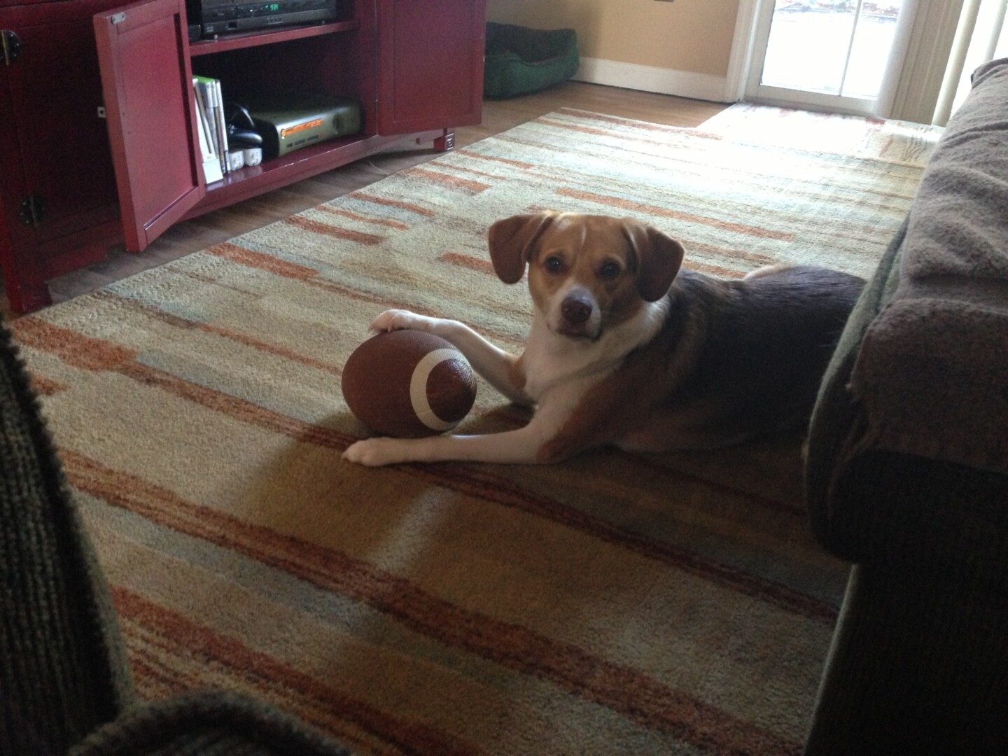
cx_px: 504
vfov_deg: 42.9
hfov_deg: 55.4
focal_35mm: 33
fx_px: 961
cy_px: 378
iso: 320
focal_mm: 4.13
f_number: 2.4
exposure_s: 1/20
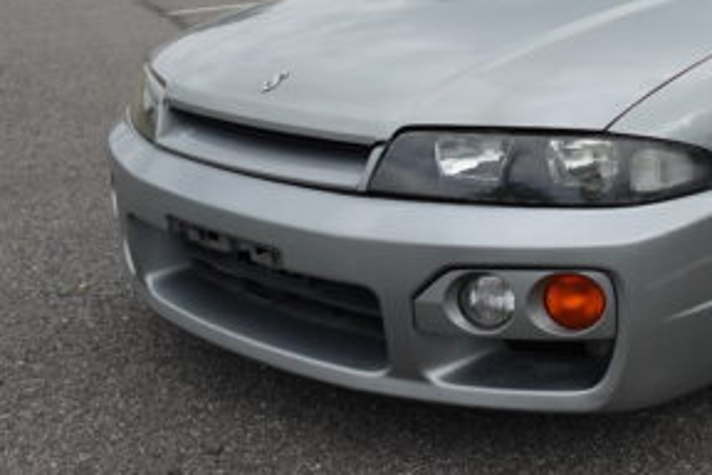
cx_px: 630
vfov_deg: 25.5
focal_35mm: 52
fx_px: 1028
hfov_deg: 36.0
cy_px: 87
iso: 125
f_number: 2
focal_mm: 7.6
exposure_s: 1/2500
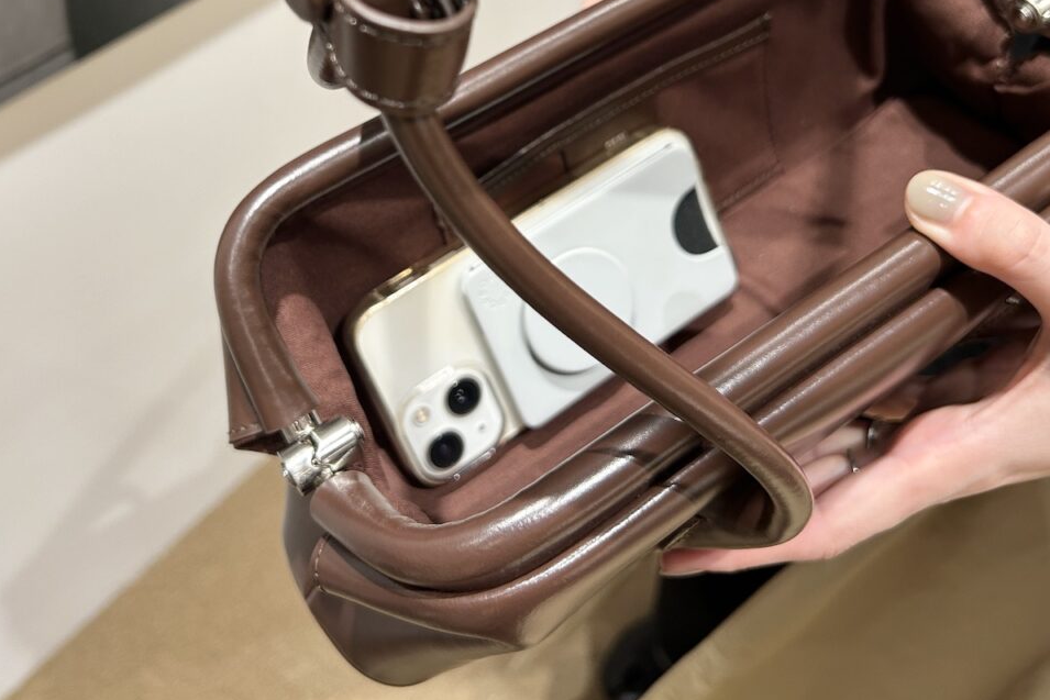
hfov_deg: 63.6
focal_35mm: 29
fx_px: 846
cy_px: 281
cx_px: 540
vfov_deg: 44.7
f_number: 1.5
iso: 100
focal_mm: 5.7
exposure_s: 1/100
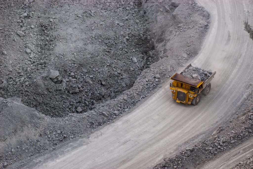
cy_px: 84
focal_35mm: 165
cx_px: 126
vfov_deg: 8.3
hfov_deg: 12.5
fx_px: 1159
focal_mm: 110
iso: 400
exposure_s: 1/40
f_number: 8
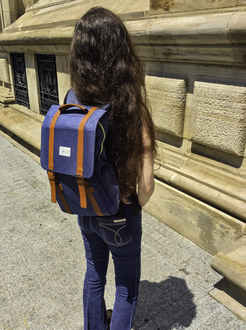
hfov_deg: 44.1
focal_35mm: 32
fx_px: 304
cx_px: 123
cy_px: 165
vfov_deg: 56.9
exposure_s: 1/1000
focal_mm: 3.3
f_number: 2.4
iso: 32
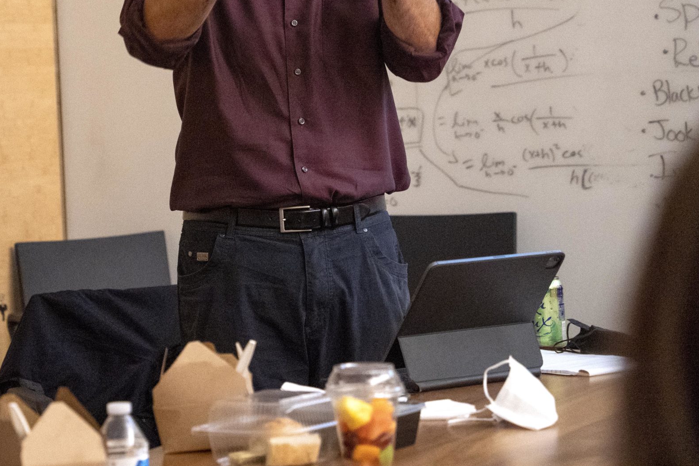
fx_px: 2718
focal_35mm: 140
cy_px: 91
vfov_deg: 9.8
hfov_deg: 14.6
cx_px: 219
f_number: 4.5
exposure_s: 1/100
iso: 12800
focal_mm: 86
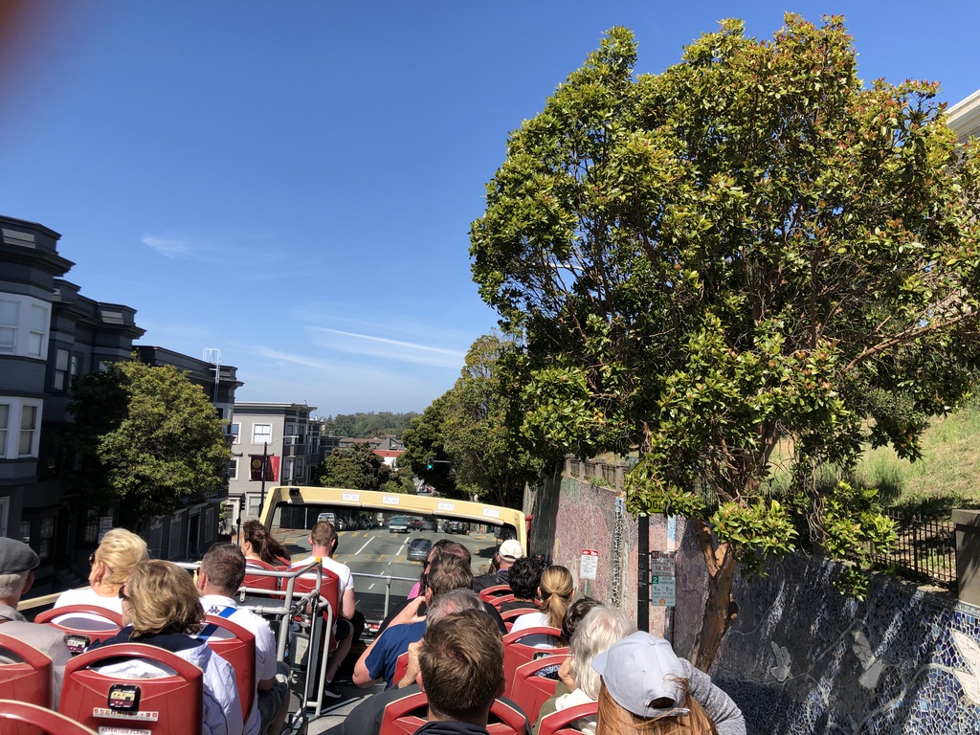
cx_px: 490
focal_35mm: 28
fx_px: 793
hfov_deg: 63.4
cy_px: 368
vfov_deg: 49.7
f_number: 1.8
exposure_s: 1/1600
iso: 20
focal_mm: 4
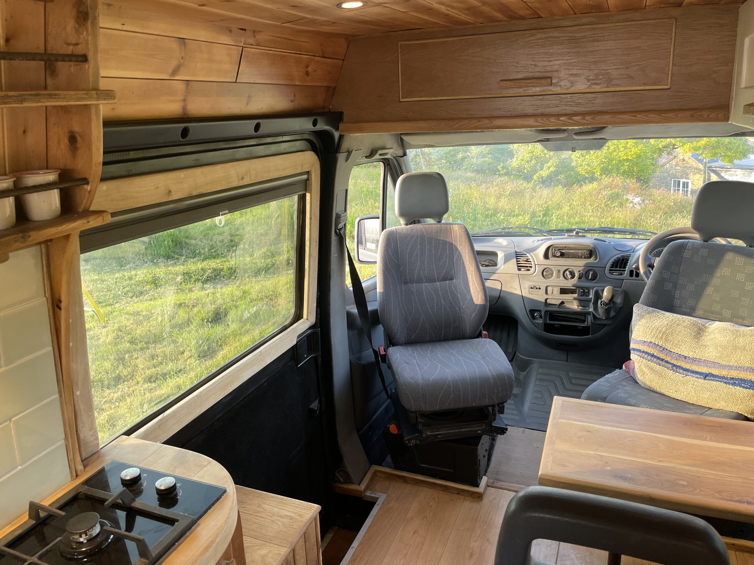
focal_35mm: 26
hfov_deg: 67.3
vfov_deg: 53.1
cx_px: 377
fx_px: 566
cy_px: 282
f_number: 1.6
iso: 64
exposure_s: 1/121
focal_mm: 4.2
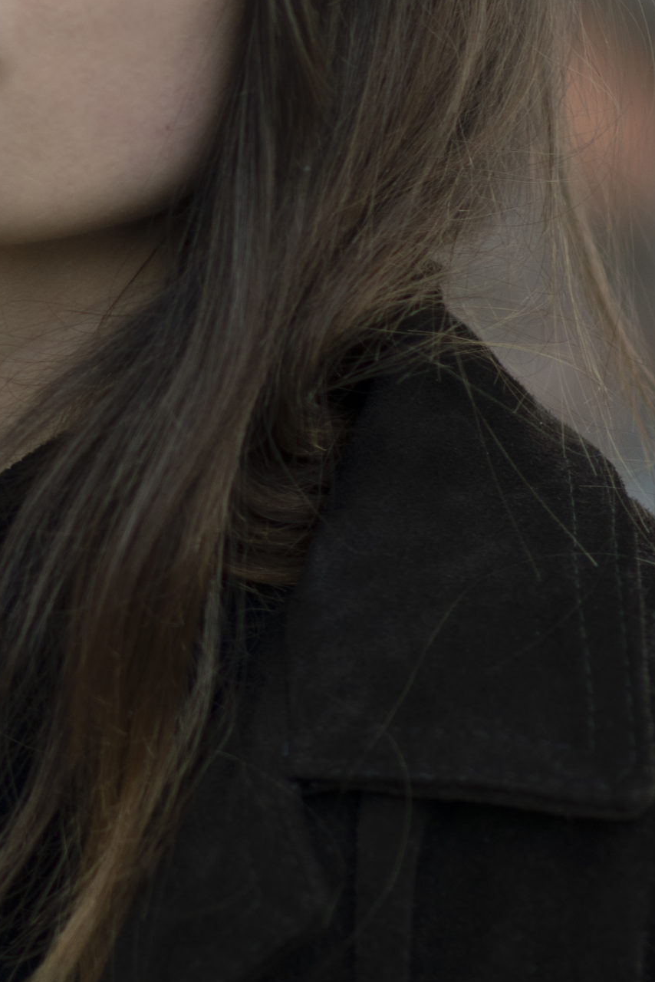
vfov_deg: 6.1
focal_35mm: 340
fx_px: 9273
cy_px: 304
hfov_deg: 4.0
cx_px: 7
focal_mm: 85
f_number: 1.8
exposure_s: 1/1000
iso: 160
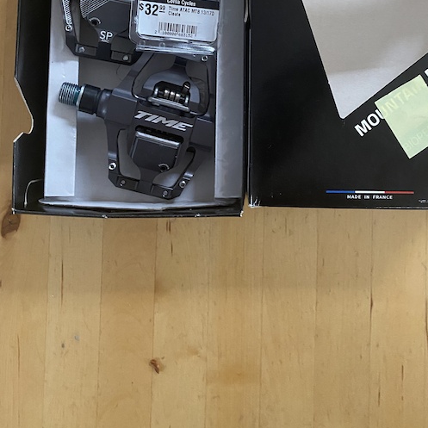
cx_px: 245
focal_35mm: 37
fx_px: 518
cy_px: 115
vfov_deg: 43.7
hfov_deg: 44.8
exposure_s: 1/37
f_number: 1.8
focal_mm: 4.25
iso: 640
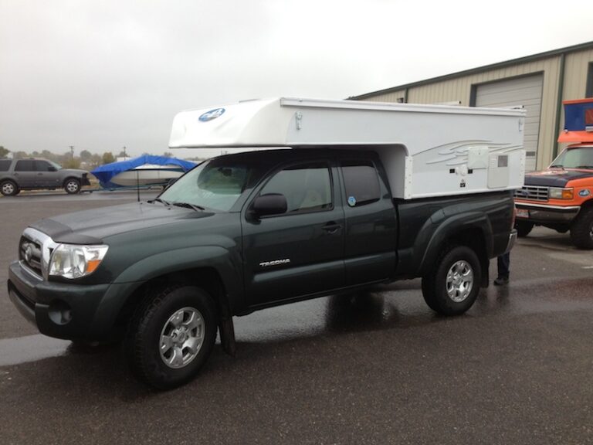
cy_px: 222
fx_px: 600
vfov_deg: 40.7
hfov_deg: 52.6
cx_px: 296
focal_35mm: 35
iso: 50
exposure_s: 1/280
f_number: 2.4
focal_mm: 4.28
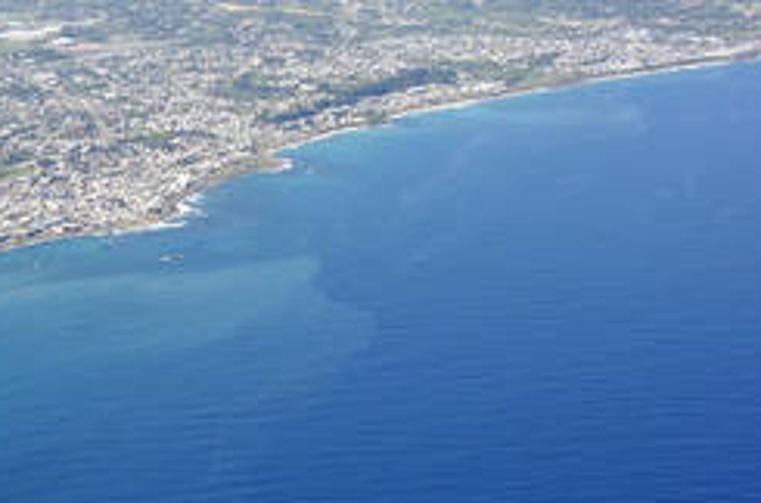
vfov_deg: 14.0
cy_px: 317
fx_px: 2044
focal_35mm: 97
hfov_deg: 20.6
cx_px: 65
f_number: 5.6
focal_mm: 35
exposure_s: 1/1250
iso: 400
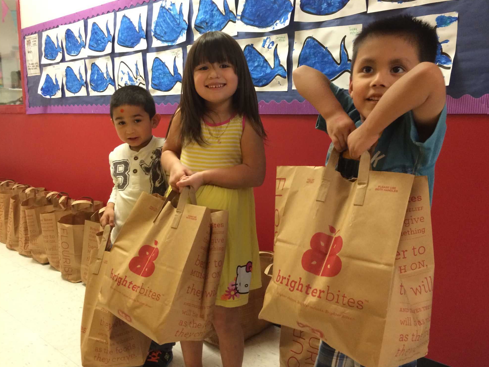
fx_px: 438
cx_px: 249
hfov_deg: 58.4
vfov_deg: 45.4
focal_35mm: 31
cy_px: 187
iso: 250
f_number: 2.2
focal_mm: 4.12
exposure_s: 1/30
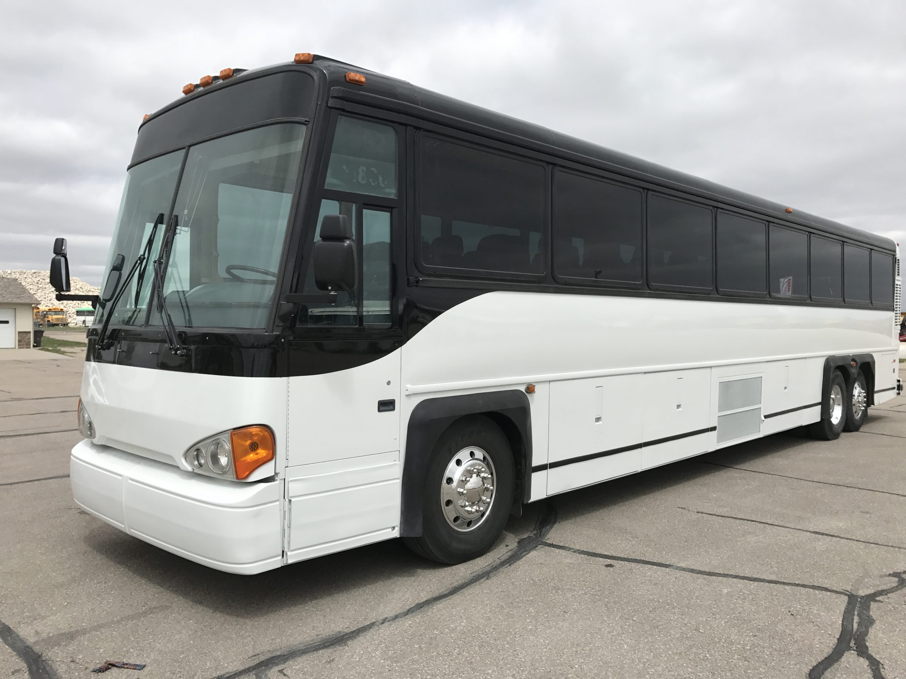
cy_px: 340
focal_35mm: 28
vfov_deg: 49.7
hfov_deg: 63.4
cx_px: 453
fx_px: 733
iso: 20
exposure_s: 1/3690
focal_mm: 3.99
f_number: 1.8
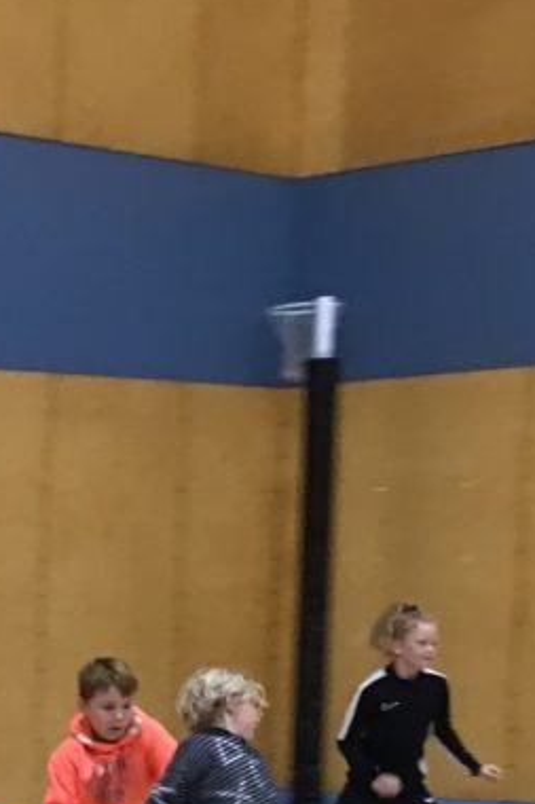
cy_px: 951
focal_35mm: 107
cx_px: -455
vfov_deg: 18.2
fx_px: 2387
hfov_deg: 11.7
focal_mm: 3.3
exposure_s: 1/33
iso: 80
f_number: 2.4
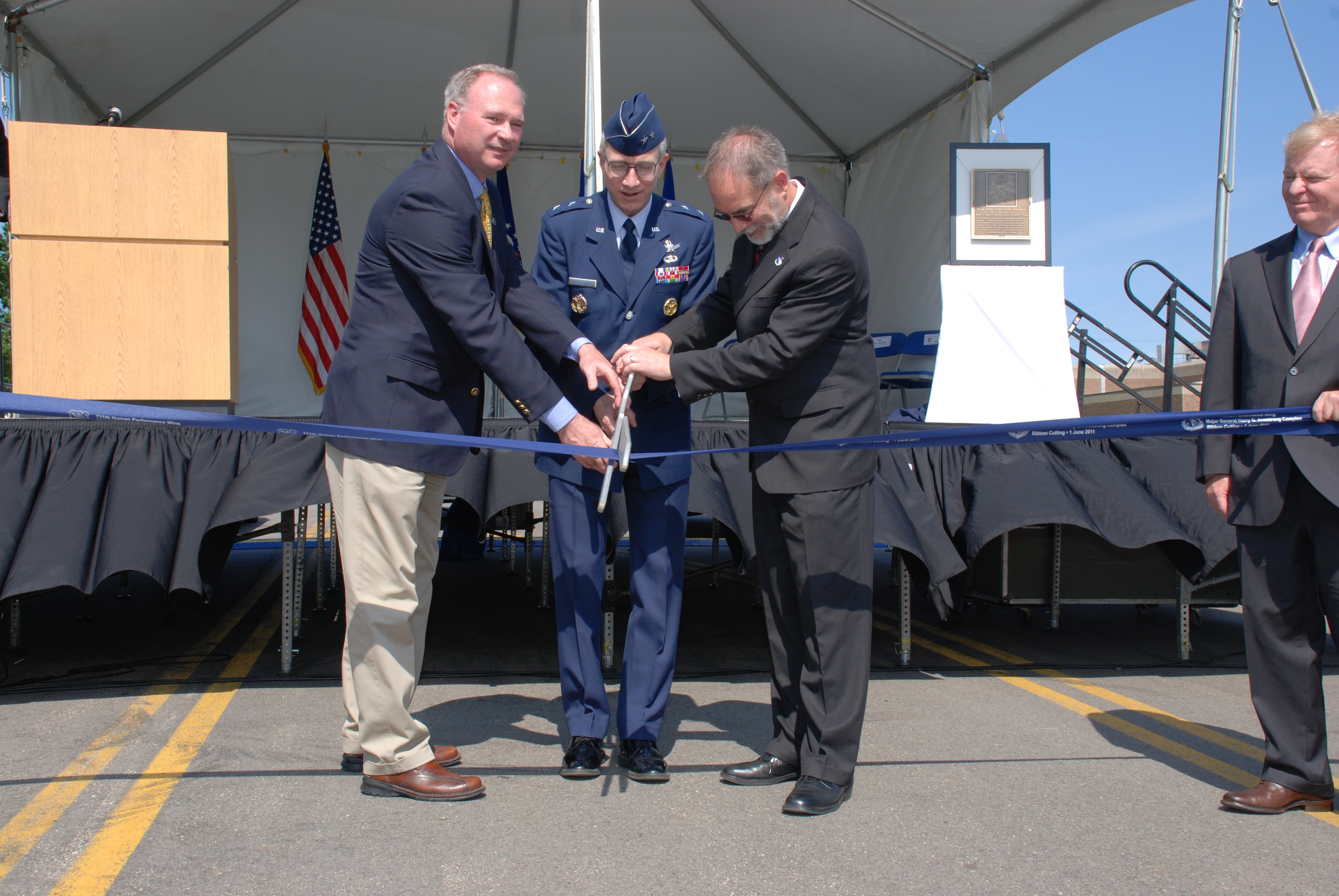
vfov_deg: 34.3
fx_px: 1452
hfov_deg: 49.5
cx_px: 670
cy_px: 448
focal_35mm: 39
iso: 200
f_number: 10
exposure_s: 1/200
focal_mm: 26
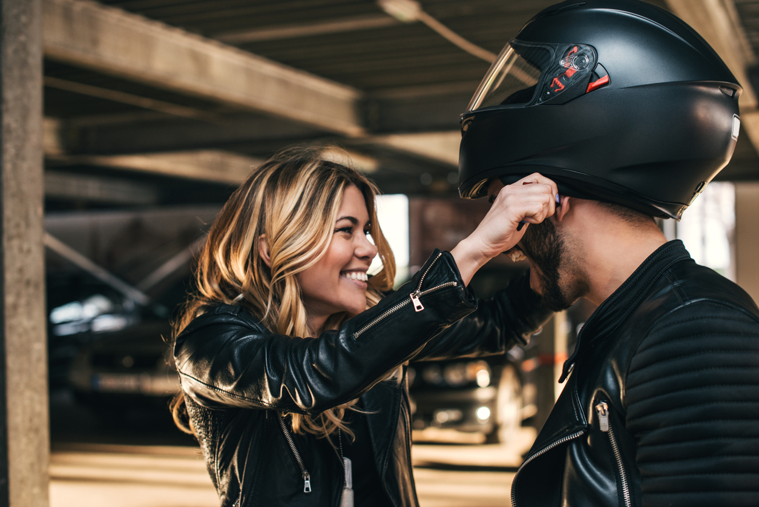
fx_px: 1054
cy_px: 254
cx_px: 380
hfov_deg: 39.6
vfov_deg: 27.0
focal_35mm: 50
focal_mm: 50
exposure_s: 1/100
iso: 400
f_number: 3.2
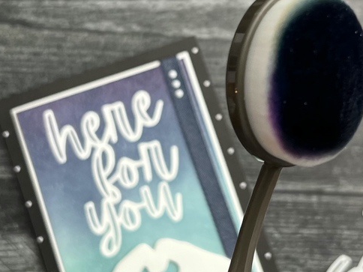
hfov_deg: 43.1
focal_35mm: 43
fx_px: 451
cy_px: 177
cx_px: 247
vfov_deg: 33.4
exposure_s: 1/60
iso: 100
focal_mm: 5.7
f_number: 1.5
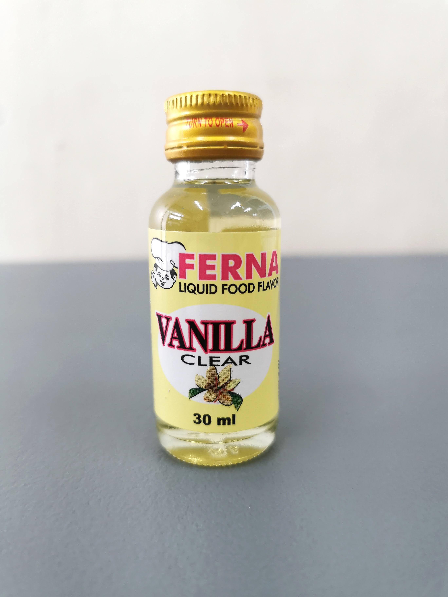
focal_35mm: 27
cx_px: 224
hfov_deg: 51.4
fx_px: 466
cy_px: 298
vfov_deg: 65.3
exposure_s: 1/50
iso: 200
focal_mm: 5.56
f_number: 1.6
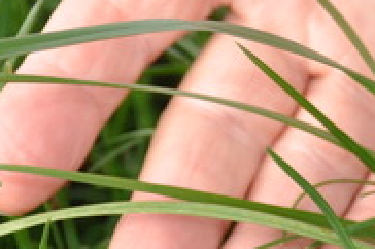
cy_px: 28
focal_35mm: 237
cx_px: 315
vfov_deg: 5.8
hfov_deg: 8.7
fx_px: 2464
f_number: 6.3
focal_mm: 45
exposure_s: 1/200
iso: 200
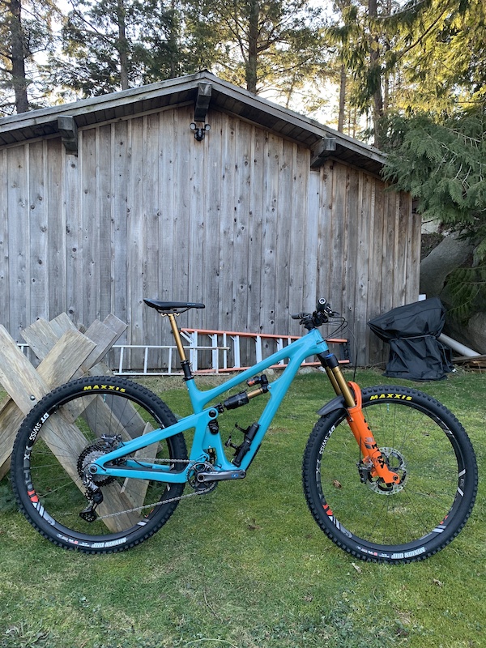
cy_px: 324
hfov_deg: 53.1
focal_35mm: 26
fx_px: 487
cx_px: 243
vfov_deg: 67.3
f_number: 1.8
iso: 64
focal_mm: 4.25
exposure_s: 1/121
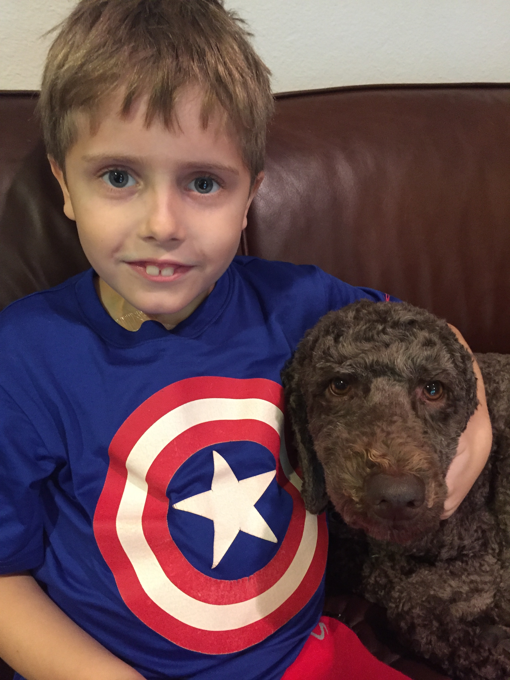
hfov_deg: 48.2
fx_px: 570
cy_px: 340
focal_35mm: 29
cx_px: 255
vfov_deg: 61.7
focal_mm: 4.15
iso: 320
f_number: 2.2
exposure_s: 1/15
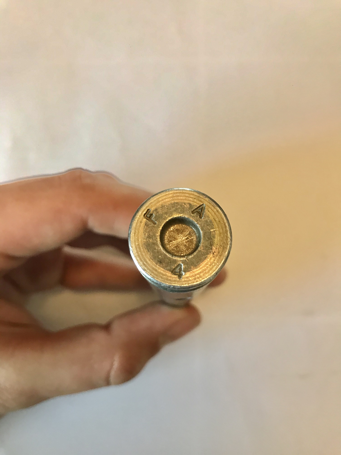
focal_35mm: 28
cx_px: 170
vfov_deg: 63.4
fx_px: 368
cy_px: 228
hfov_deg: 49.7
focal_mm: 3.99
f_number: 1.8
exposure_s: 1/17
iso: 40
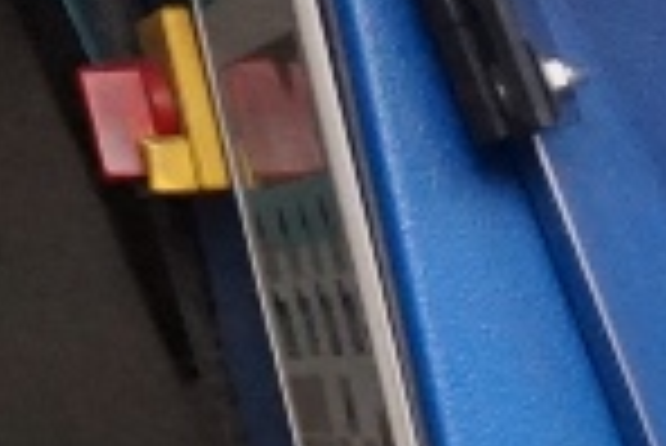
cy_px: 1232
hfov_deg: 9.3
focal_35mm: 166
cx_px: 2128
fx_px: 3074
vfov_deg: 7.5
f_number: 3.5
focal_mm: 16
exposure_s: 1/160
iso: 3200
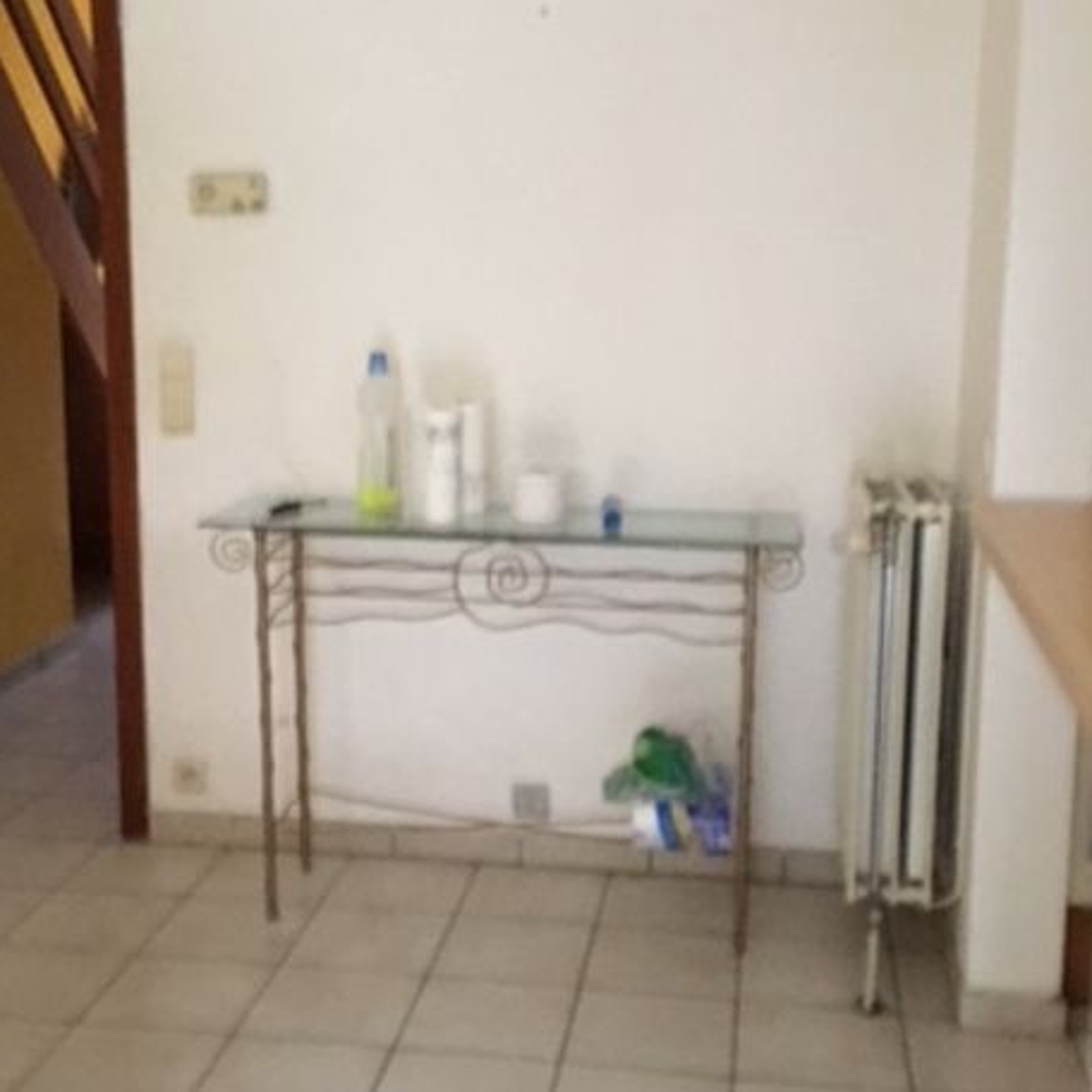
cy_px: 532
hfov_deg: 46.0
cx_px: 484
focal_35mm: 36
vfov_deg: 46.0
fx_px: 1285
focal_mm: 4.15
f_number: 2.2
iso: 500
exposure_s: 1/17
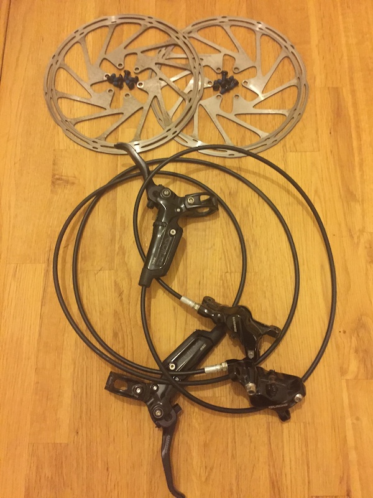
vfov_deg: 61.7
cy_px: 249
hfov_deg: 48.2
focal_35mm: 29
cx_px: 186
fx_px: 417
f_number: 2.2
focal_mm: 4.15
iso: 400
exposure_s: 1/17
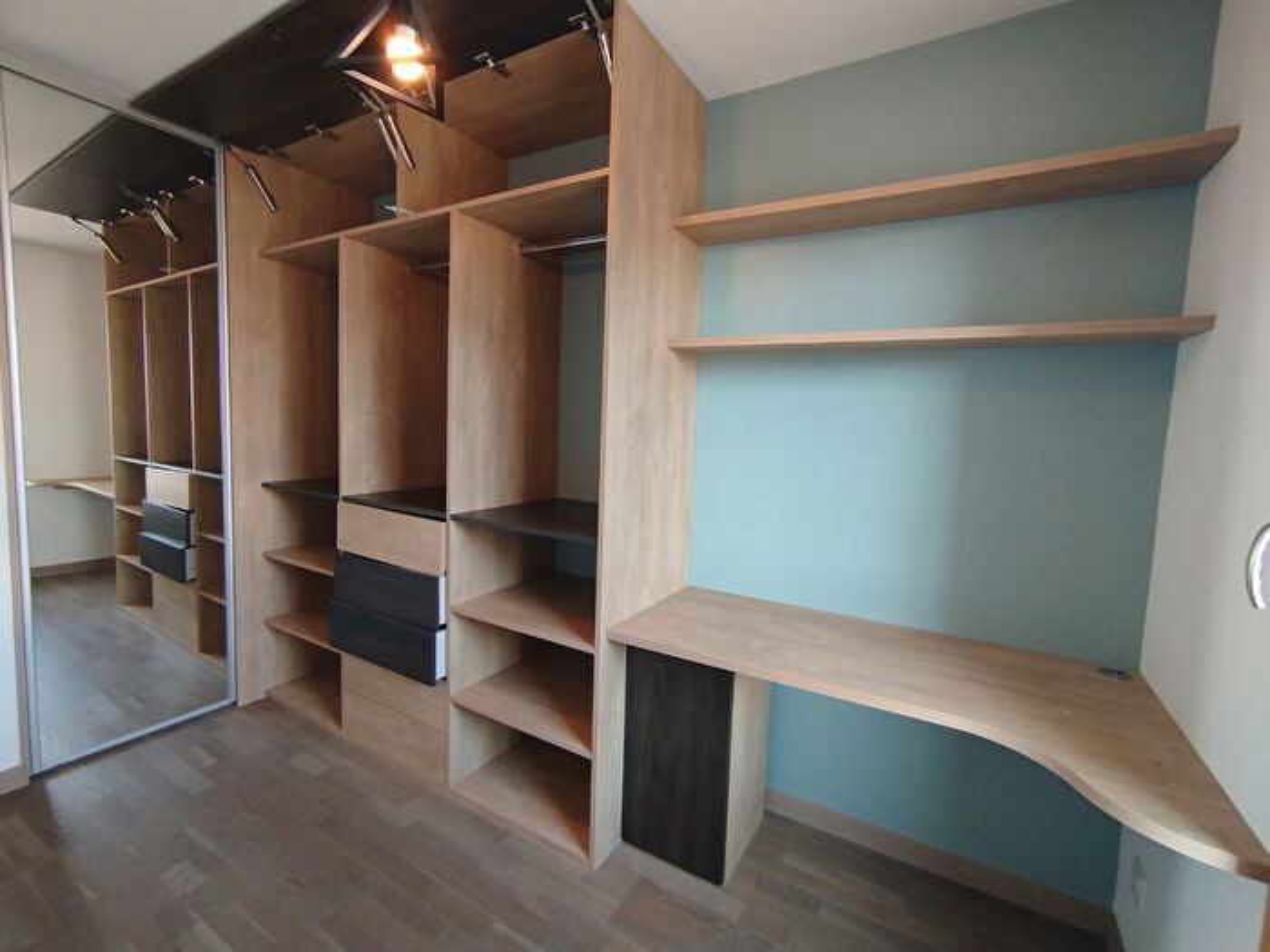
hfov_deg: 98.2
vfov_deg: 81.7
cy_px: 476
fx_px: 550
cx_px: 635
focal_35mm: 15
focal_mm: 1.65
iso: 125
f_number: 2.2
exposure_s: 1/33
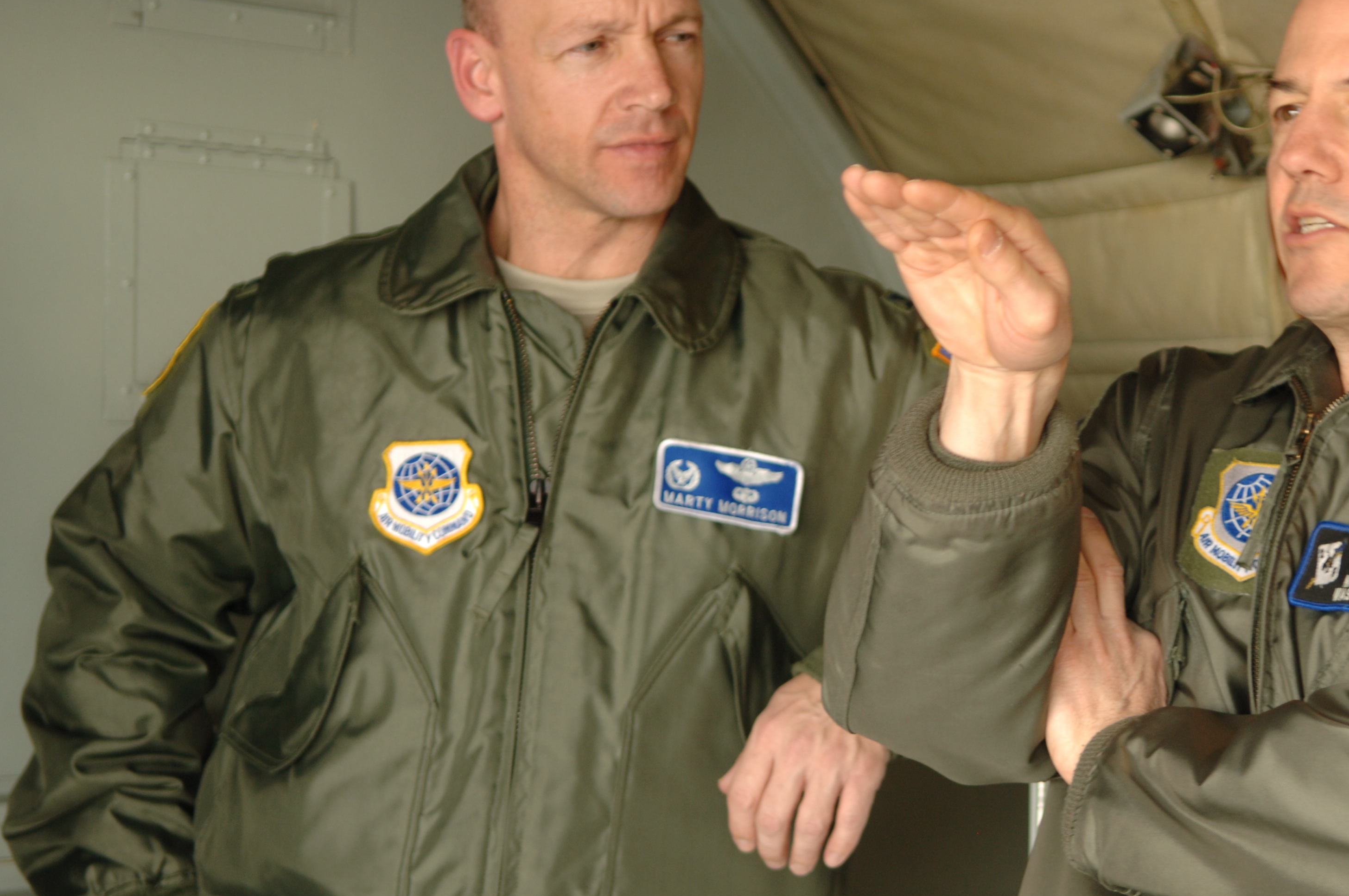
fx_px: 3144
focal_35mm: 84
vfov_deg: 16.2
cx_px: 949
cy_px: 405
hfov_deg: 24.0
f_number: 2.8
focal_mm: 38
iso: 200
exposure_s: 1/50
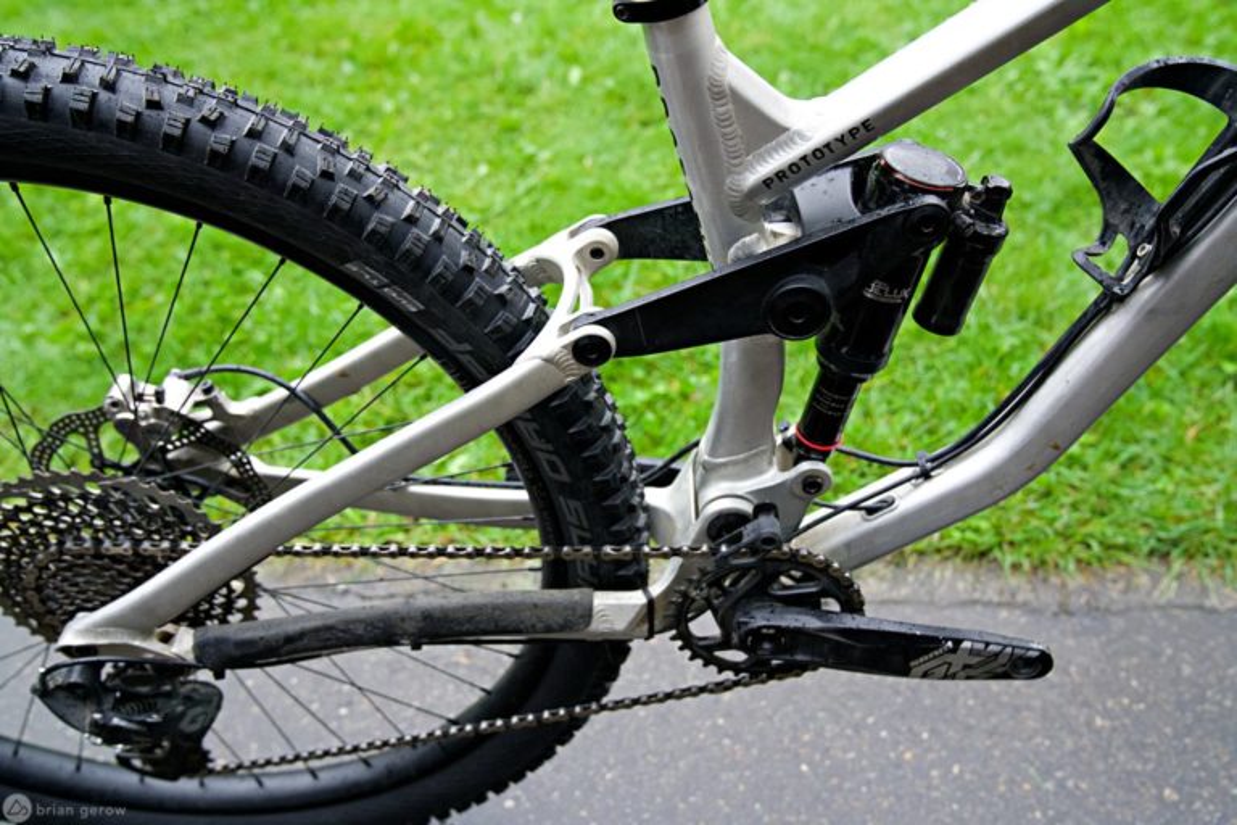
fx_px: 1168
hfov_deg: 55.8
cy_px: 412
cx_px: 618
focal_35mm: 34
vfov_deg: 38.9
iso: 1600
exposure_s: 1/200
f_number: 4.5
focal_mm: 34
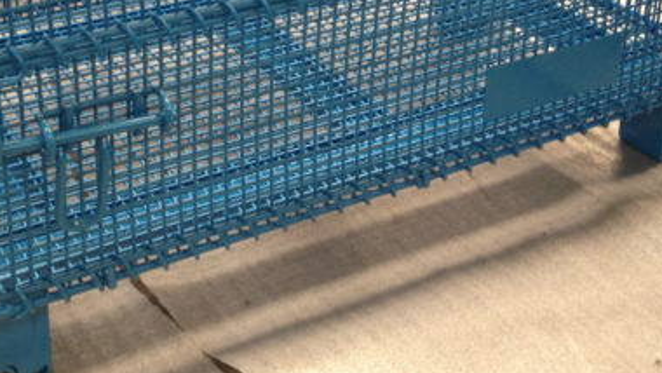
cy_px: 0
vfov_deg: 15.4
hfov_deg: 27.5
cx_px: 307
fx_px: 1352
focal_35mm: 77
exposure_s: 1/20
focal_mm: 4.28
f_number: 2.4
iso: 80
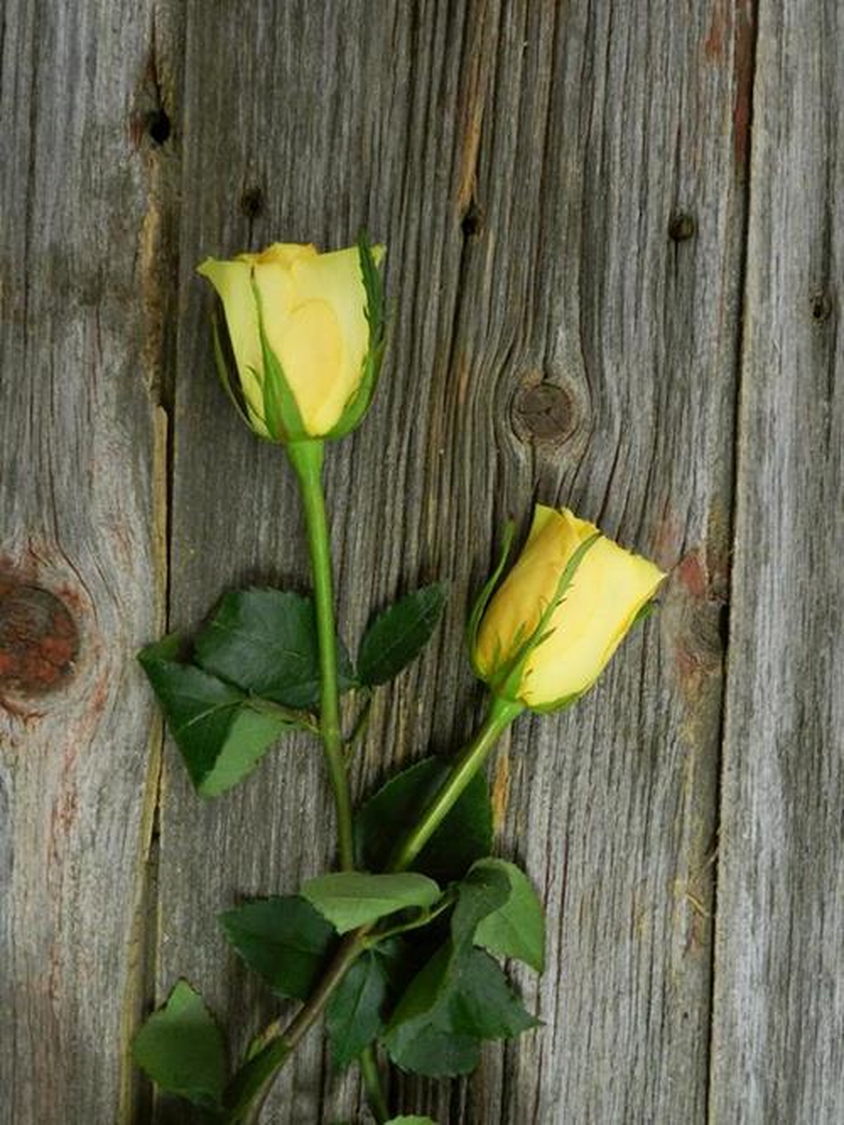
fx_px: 1041
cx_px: 422
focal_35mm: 32
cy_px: 562
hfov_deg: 44.1
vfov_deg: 56.8
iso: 800
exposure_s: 1/60
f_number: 3.7
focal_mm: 5.6
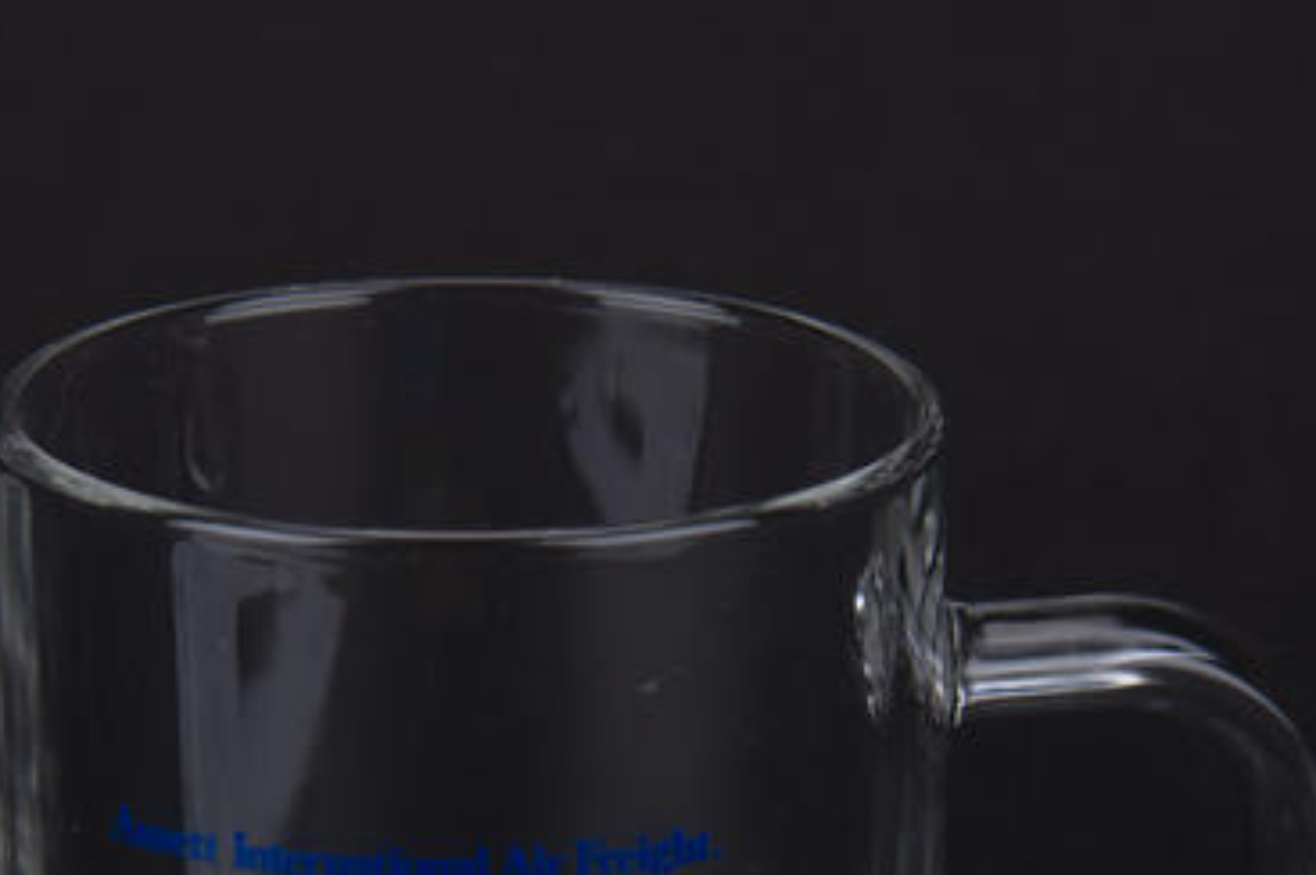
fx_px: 6574
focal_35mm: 180
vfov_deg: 7.6
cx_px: 577
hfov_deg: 11.4
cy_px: 1004
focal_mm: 55
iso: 100
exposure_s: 1/125
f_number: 7.1
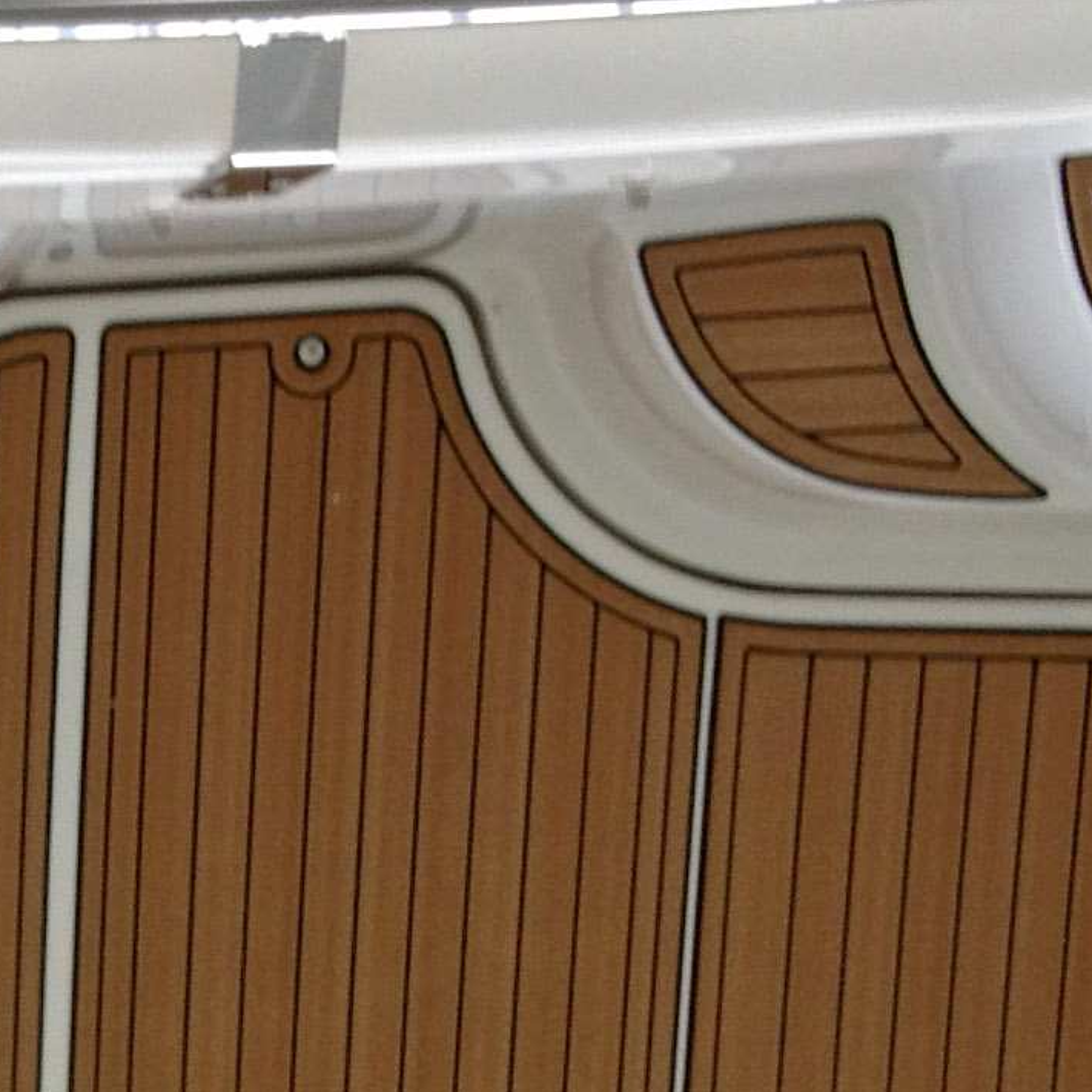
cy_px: 1433
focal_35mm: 142
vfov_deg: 11.9
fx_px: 5068
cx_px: -551
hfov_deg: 11.8
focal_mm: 4.28
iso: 50
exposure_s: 1/30
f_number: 2.4
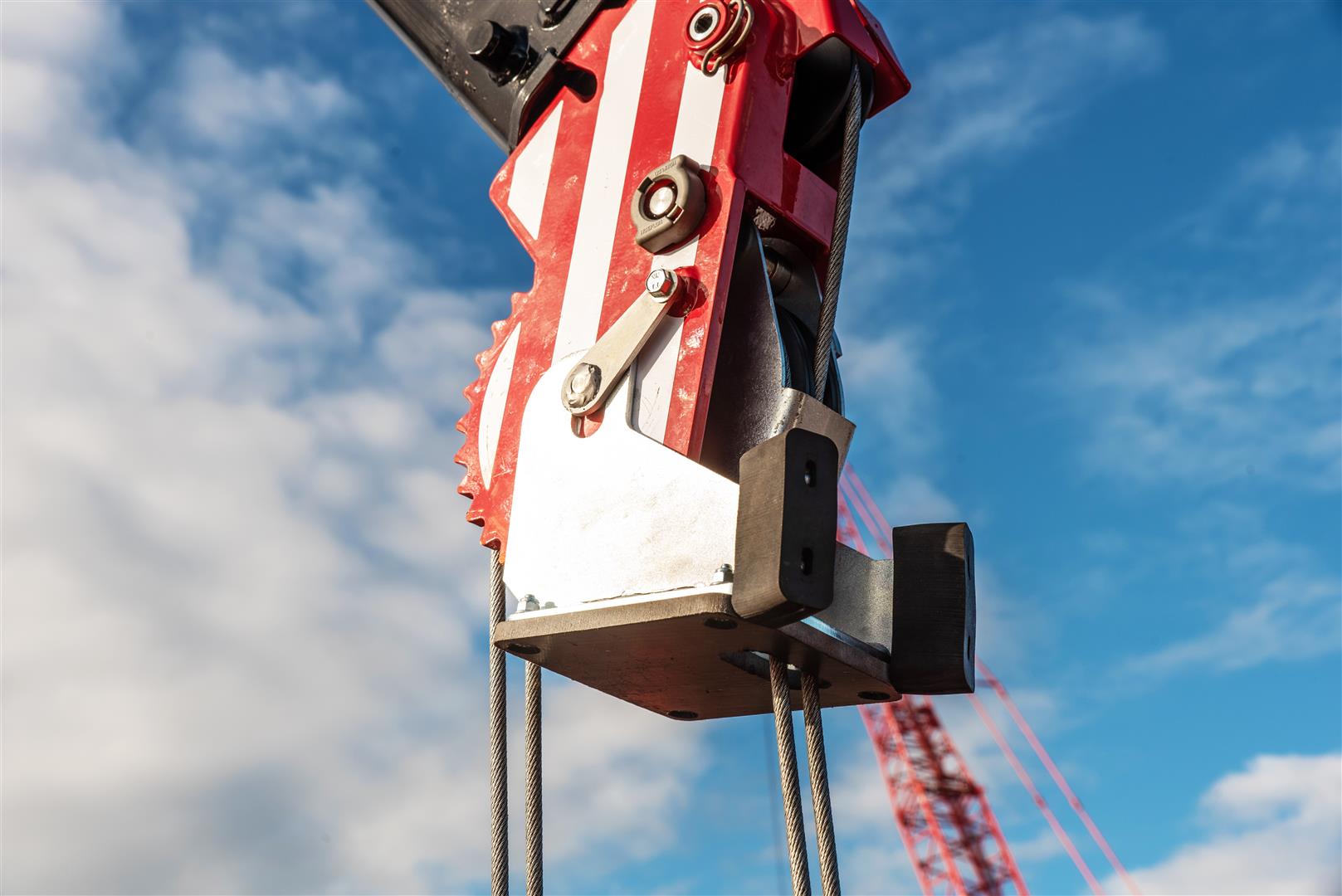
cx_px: 671
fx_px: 2089
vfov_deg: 24.2
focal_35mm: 56
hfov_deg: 35.6
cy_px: 448
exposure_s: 1/200
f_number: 9
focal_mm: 56
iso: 160
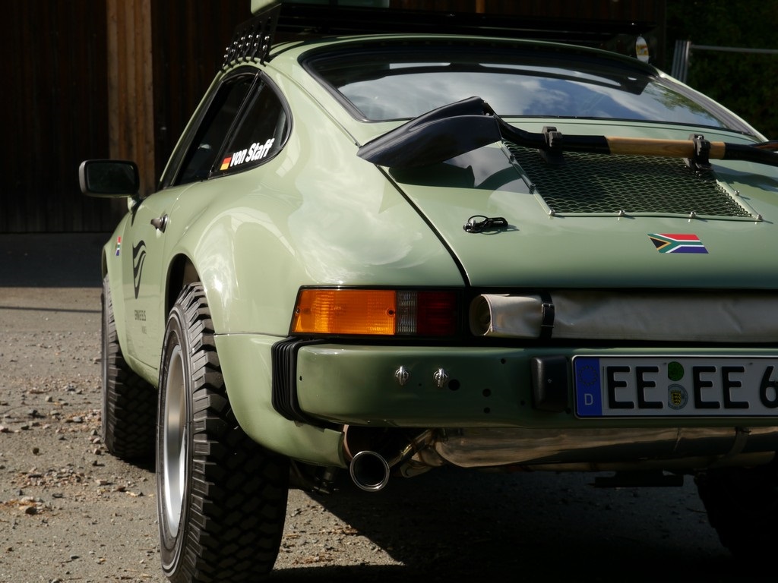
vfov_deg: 21.0
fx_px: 1573
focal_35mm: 70
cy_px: 292
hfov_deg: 27.8
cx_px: 389
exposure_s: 1/250
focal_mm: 35
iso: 160
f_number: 9
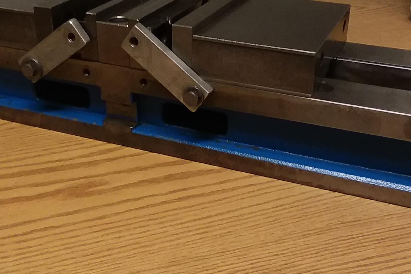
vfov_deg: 26.9
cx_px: 193
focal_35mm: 50
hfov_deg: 39.6
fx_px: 571
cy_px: 111
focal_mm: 2.47
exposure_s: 1/30
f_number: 1.9
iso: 160
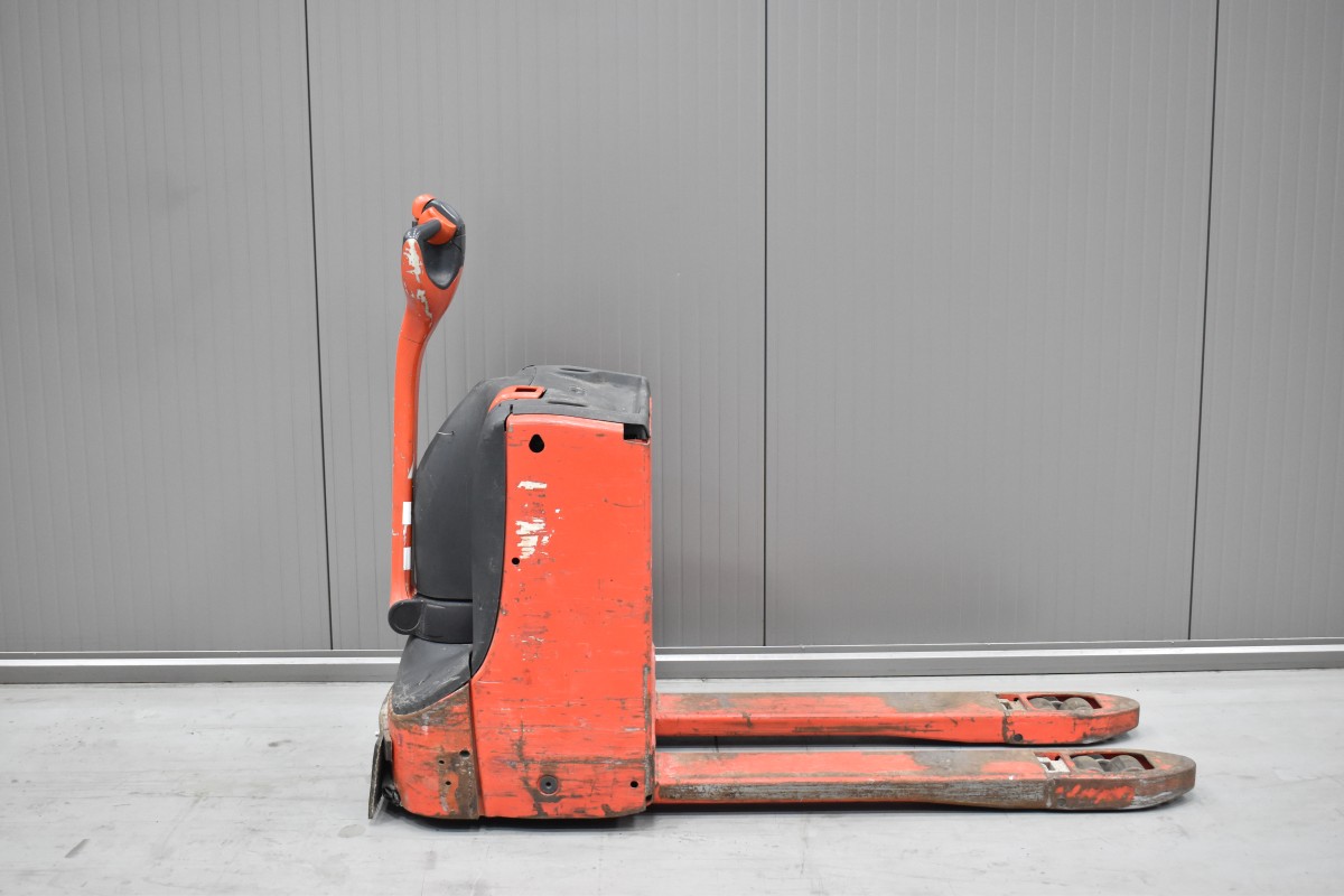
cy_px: 448
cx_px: 672
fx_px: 1512
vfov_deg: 33.0
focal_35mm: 40
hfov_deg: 47.9
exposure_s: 1/50
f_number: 5
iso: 1600
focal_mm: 27
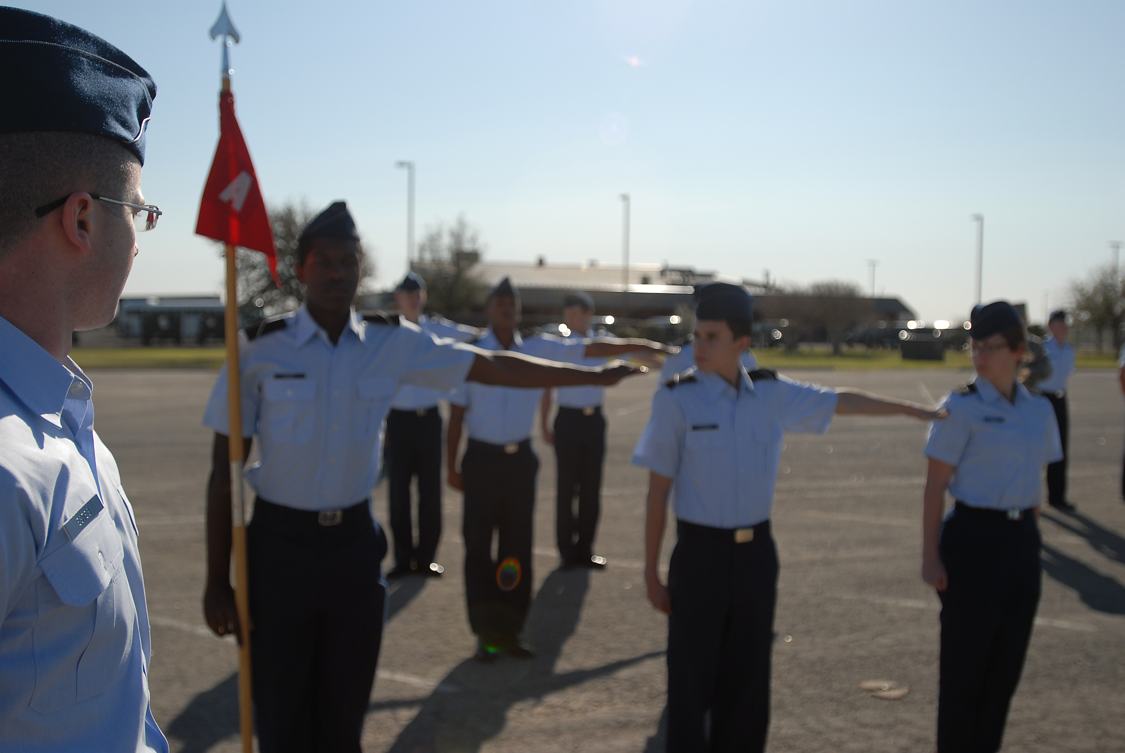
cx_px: 562
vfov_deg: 35.6
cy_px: 376
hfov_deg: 51.2
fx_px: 1173
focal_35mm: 38
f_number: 2.8
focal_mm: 25
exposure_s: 1/2500
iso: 100
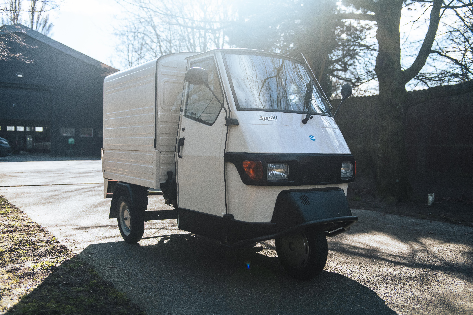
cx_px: 236
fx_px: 460
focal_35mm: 35
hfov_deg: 54.4
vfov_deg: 37.9
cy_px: 158
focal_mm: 35
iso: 640
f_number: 3.5
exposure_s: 1/1250
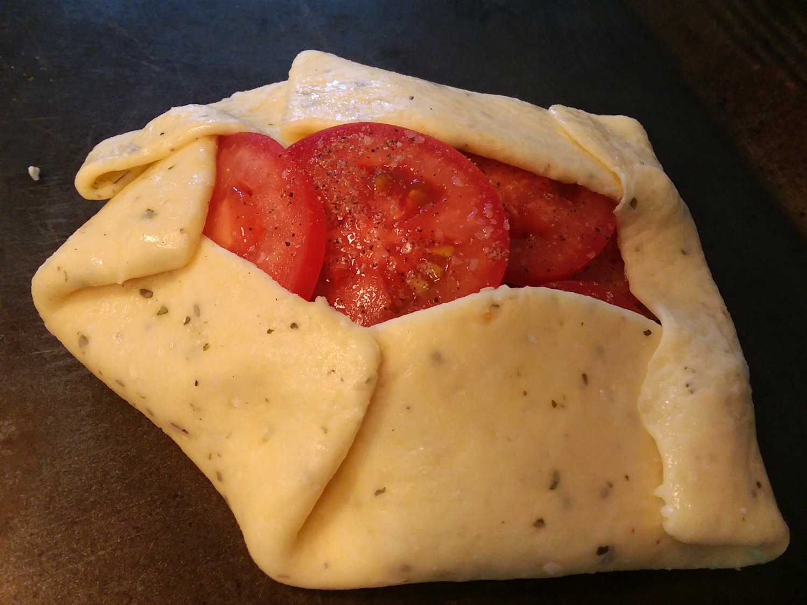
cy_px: 302
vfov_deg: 48.2
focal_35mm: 29
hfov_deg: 61.7
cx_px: 404
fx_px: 676
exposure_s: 1/30
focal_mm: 2.47
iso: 69
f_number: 1.9
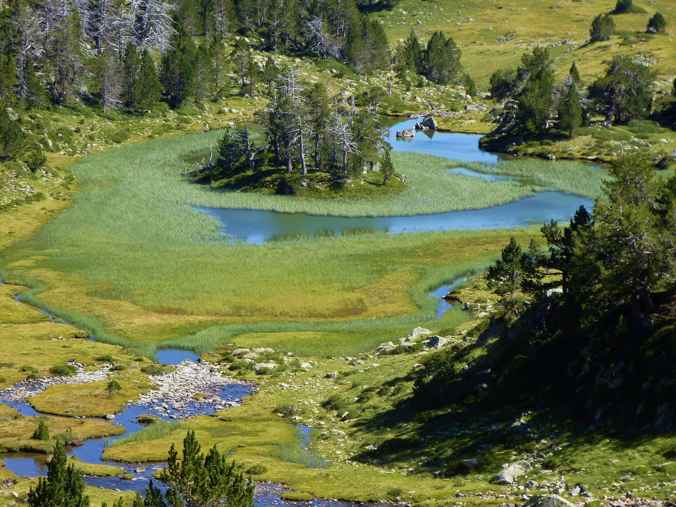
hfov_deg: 11.8
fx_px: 3281
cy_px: 254
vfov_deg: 8.8
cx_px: 338
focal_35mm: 168
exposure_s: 1/200
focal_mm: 30.1
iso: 100
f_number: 5.4
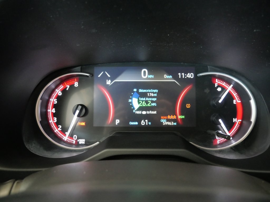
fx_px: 187
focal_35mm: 24
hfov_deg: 71.6
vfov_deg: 56.8
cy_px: 101
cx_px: 135
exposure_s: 1/20
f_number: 3.5
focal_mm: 12
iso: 3200
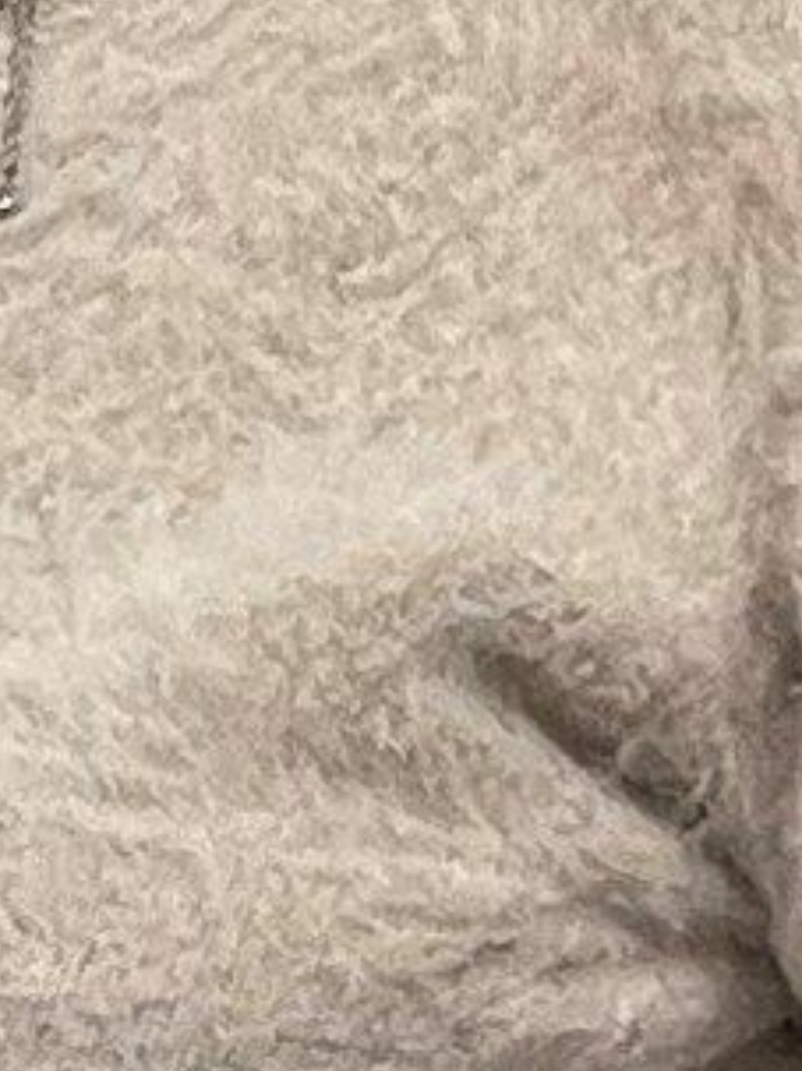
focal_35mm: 198
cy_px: -481
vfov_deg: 9.7
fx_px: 6121
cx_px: -1268
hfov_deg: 7.0
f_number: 1.6
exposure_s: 1/60
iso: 160
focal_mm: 4.2
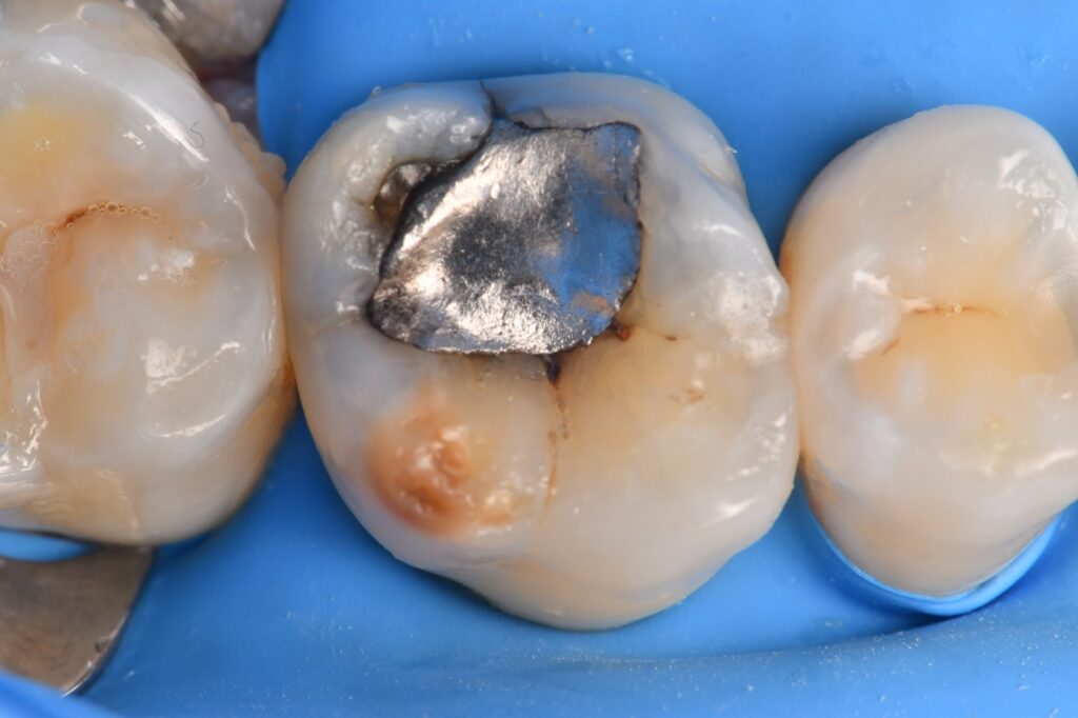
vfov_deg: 8.7
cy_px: 359
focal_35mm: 157
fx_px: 4699
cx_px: 539
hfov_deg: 13.1
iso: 200
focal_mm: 105
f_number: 32
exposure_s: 1/160
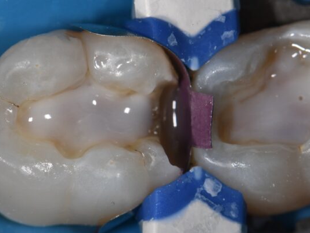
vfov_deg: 6.8
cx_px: 185
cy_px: 120
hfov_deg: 9.1
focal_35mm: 217
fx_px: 1942
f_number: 32
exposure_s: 1/200
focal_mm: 105
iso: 200
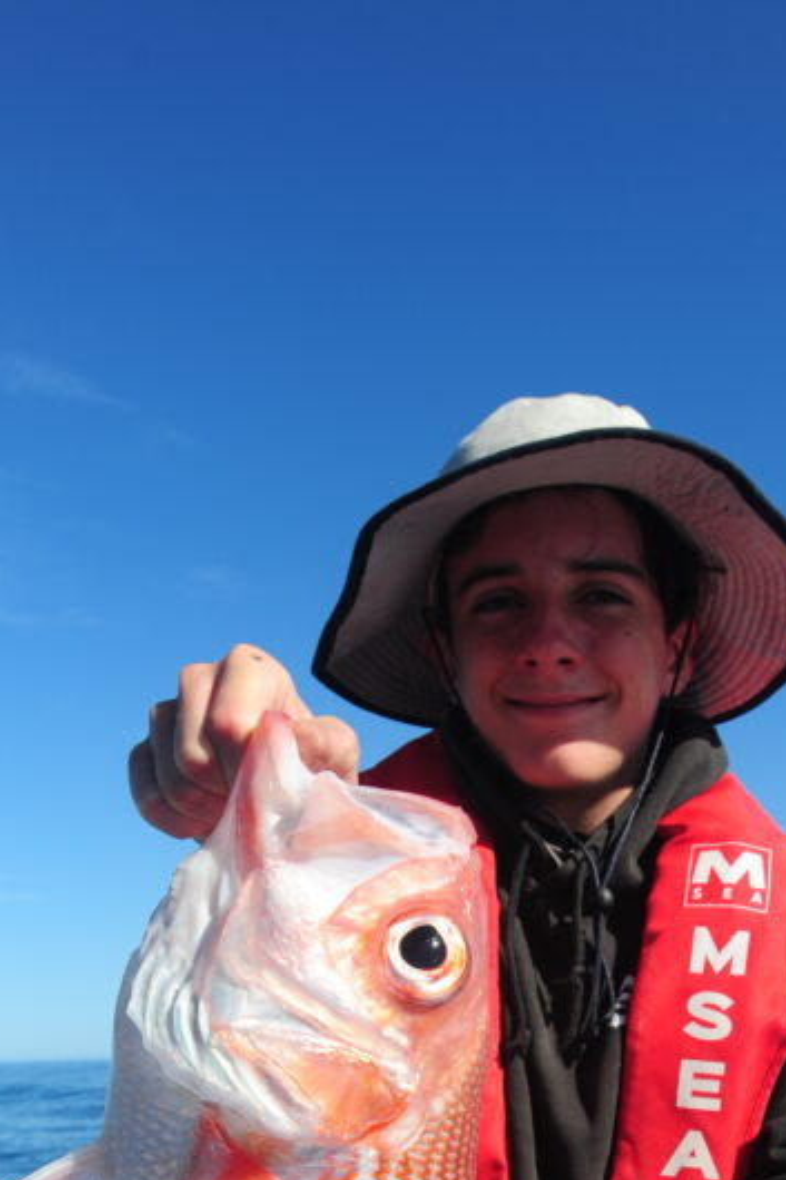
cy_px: 1140
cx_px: 532
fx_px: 1212
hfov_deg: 35.5
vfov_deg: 45.1
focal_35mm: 37
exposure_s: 1/400
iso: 200
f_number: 10
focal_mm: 17
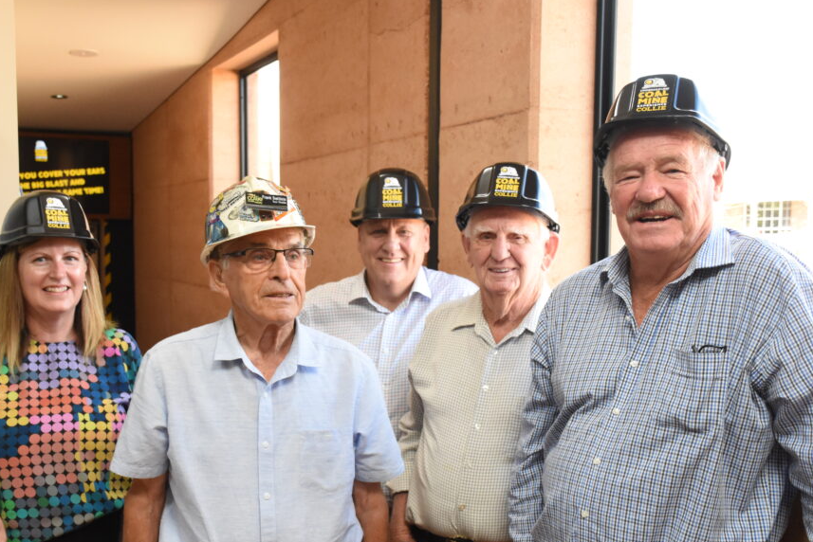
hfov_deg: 45.3
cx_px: 352
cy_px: 319
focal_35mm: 43
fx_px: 971
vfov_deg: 31.1
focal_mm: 24
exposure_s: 1/250
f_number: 5.6
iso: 2000
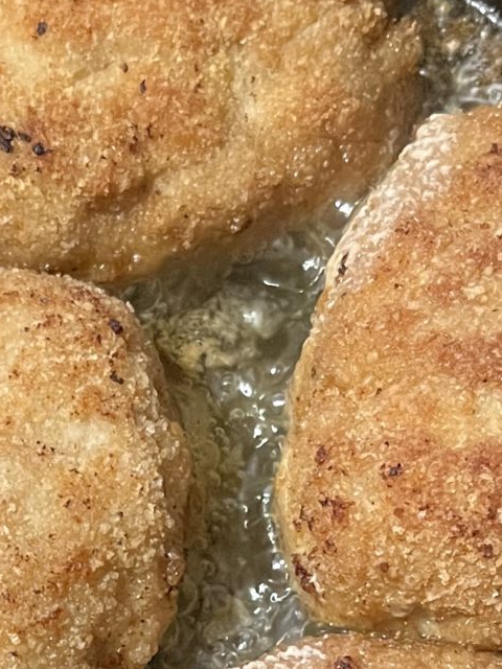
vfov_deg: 18.0
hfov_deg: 14.0
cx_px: 4
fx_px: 2011
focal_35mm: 104
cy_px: 781
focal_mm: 5.1
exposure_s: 1/60
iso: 500
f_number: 1.6
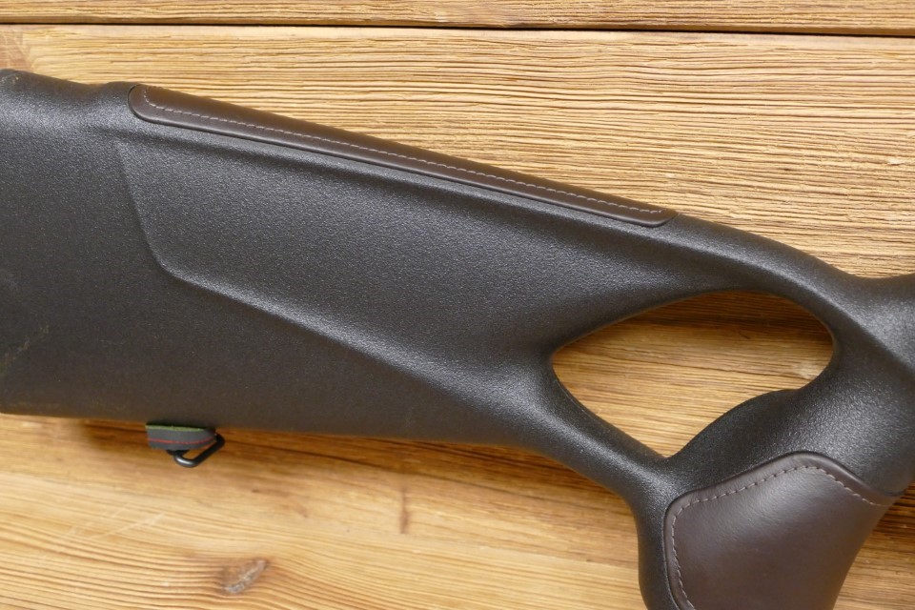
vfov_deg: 29.9
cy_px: 305
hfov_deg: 43.6
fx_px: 1144
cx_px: 458
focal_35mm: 45
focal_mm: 16.24
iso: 1600
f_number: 3.2
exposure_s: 1/60
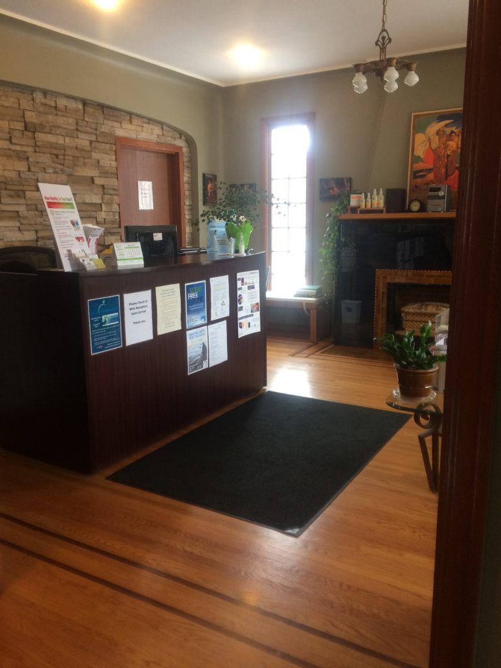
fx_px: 560
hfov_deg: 48.2
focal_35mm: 29
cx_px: 250
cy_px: 334
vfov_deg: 61.7
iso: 80
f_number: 2.2
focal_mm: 4.15
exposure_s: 1/30
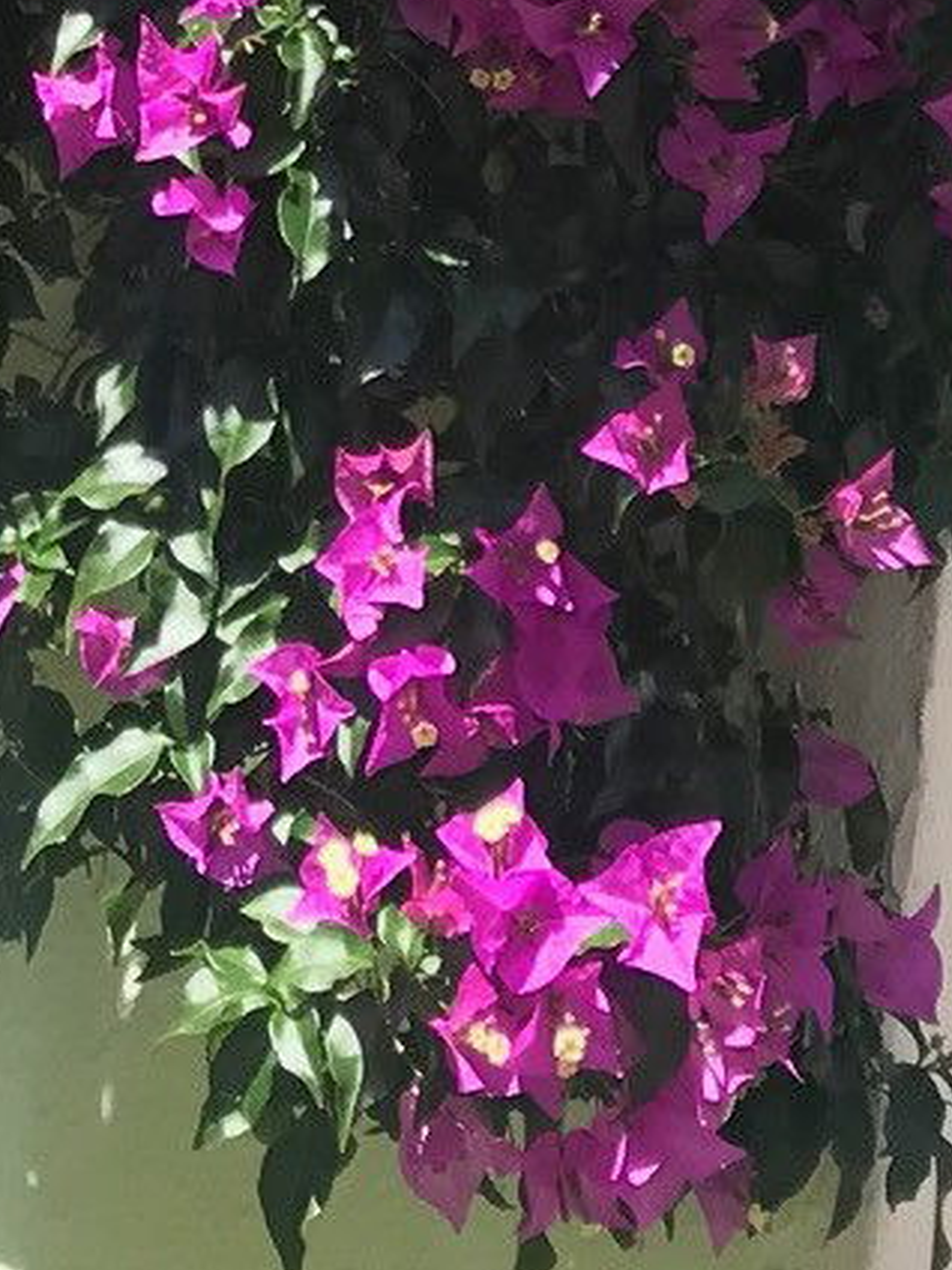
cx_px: 275
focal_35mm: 133
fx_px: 4877
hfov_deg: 11.1
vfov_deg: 12.3
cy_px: -1582
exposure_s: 1/580
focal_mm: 3.99
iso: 20
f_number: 1.8
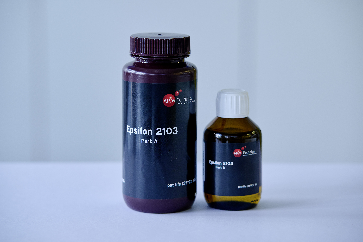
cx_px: 182
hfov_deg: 19.5
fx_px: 1059
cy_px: 121
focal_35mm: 105
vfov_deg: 13.0
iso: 200
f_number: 4
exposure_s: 1/50
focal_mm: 105
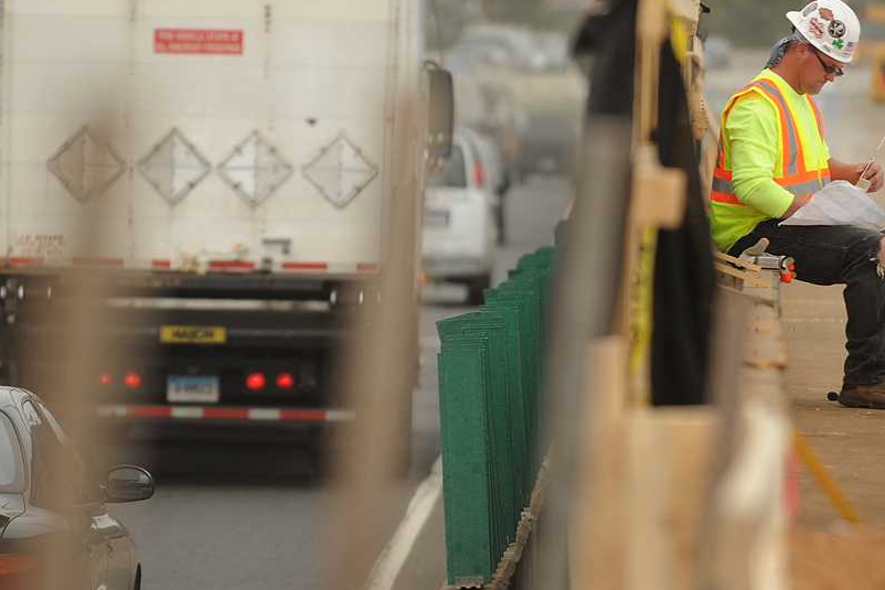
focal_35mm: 399
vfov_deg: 3.4
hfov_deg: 5.2
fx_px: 9810
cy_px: 205
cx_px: 276
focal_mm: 200
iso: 200
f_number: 3.2
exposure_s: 1/1000
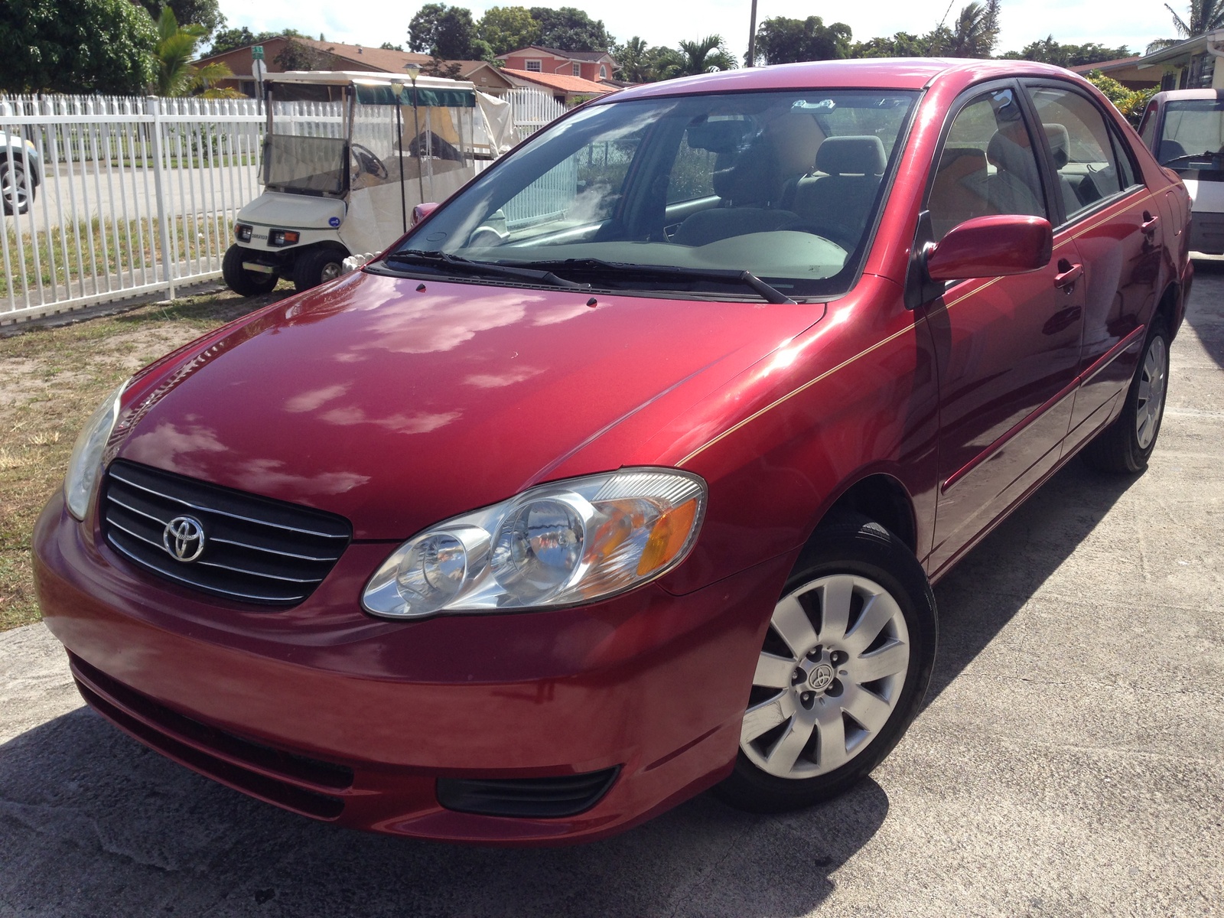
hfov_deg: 55.4
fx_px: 1167
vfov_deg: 42.9
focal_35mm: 33
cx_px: 612
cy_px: 459
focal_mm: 4.12
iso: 50
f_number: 2.4
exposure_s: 1/1232
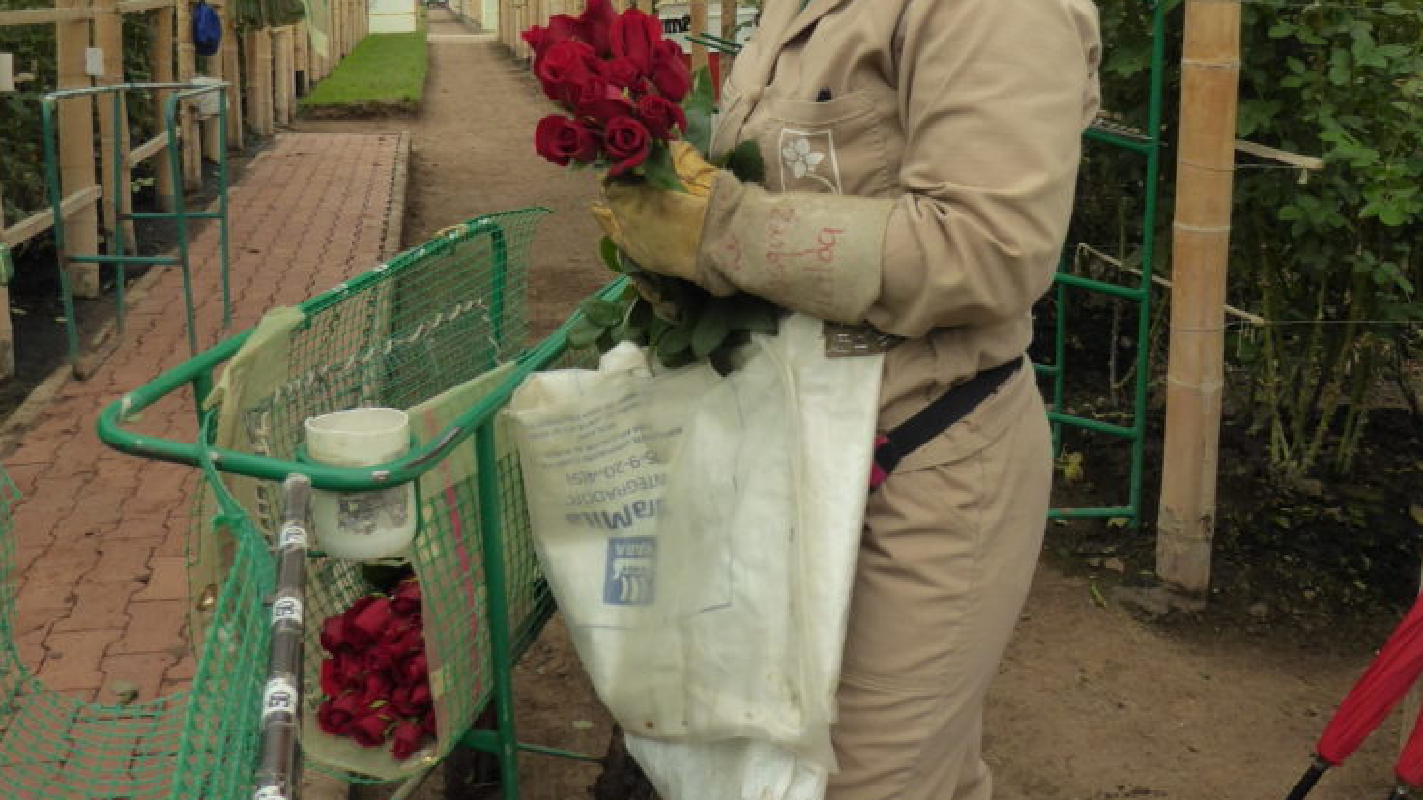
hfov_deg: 54.0
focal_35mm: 37
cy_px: 234
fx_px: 1396
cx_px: 717
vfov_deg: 31.6
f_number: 3.3
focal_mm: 4.3
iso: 160
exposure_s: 1/250
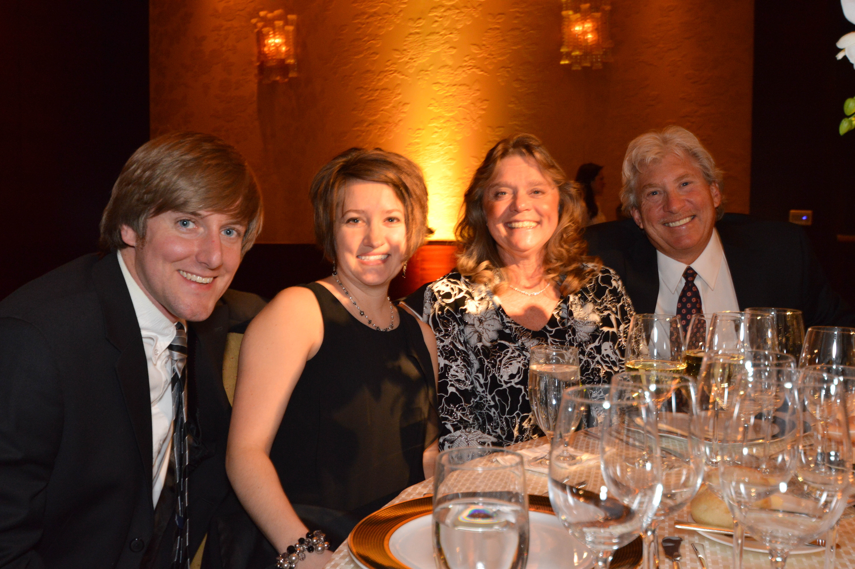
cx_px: 428
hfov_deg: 53.2
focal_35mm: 36
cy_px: 284
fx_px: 854
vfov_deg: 36.8
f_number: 4.5
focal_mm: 24
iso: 800
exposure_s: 1/13
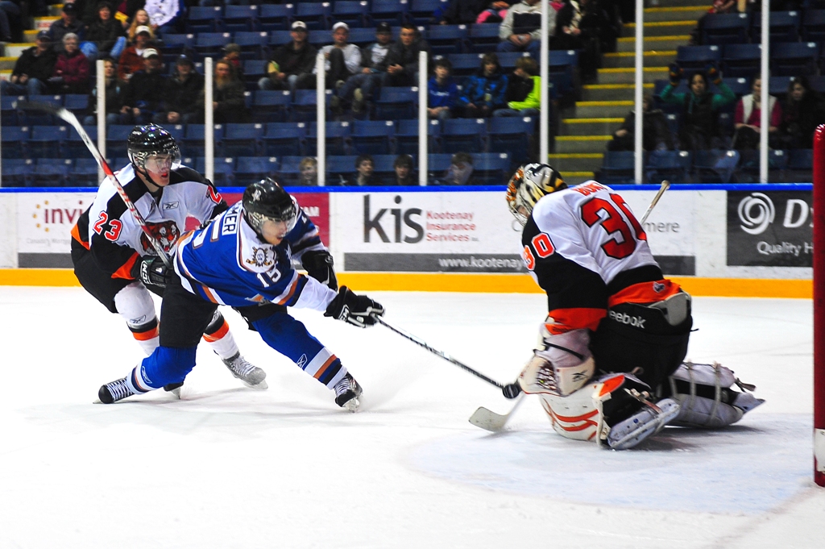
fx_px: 1603
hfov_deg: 28.9
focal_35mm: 70
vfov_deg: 19.4
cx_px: 412
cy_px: 274
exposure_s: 1/250
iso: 1000
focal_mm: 70
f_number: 2.8
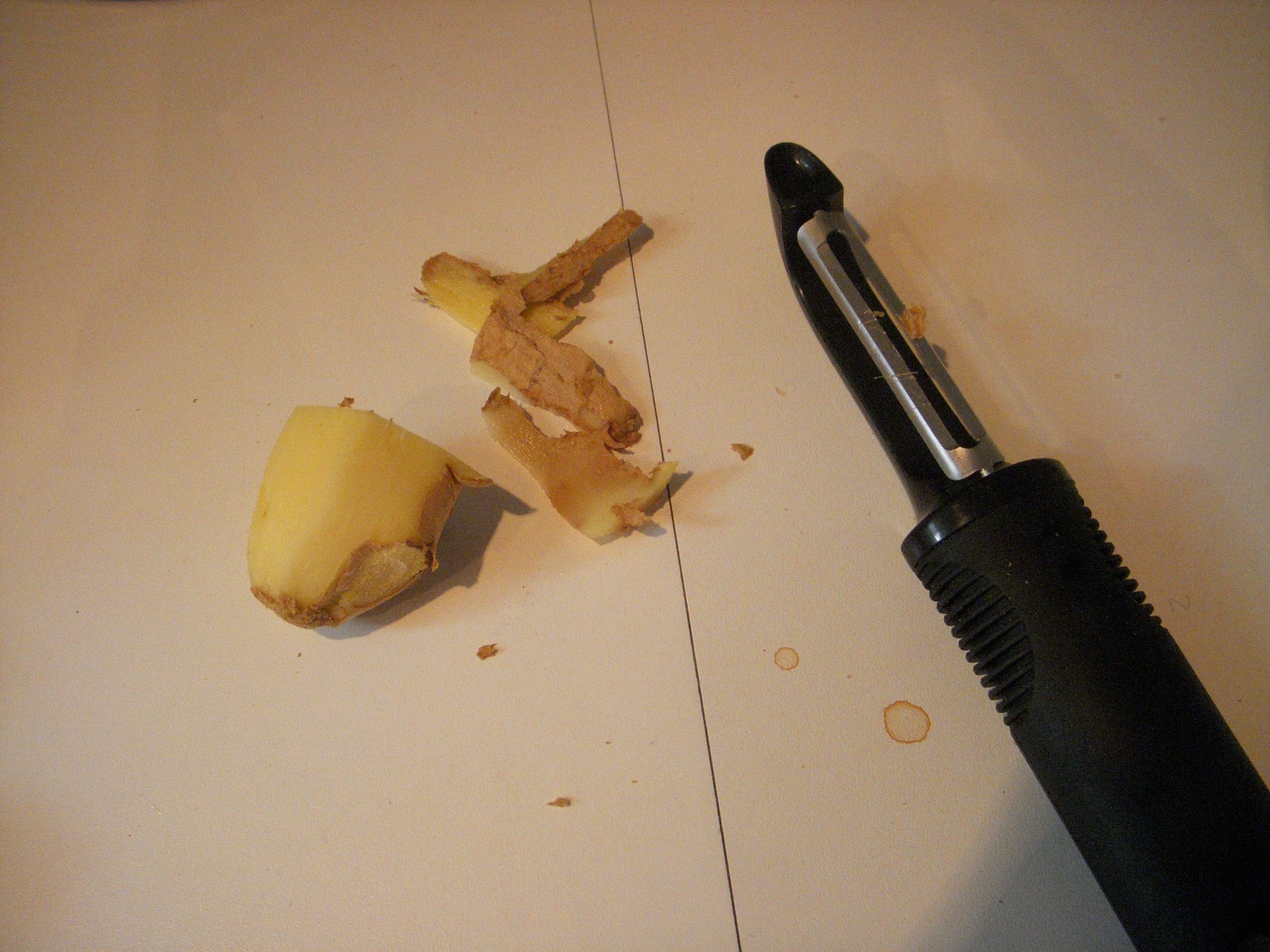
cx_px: 635
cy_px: 476
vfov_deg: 37.7
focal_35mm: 38
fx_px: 1394
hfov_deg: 49.0
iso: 640
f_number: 3.3
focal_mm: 6.3
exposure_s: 1/125
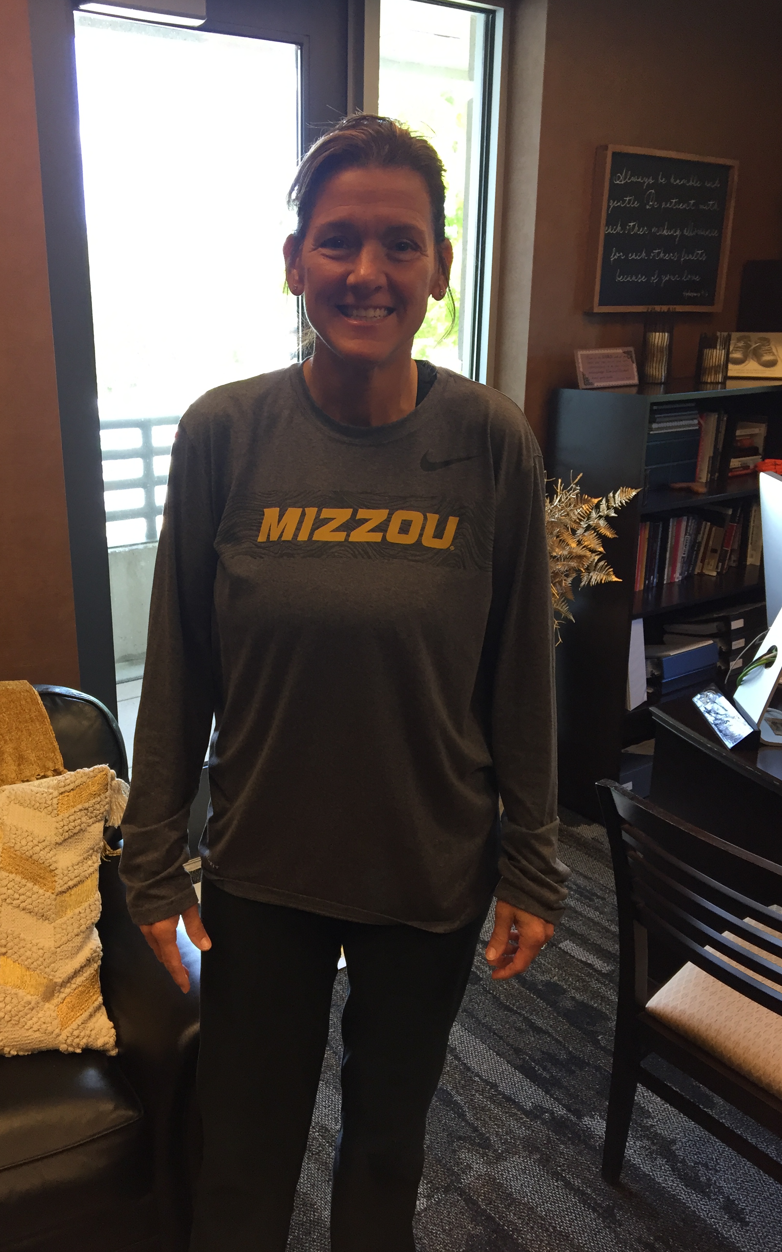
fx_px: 1057
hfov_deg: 40.5
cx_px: 322
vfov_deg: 61.2
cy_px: 624
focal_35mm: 31
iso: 40
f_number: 2.2
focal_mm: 4.15
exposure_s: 1/30
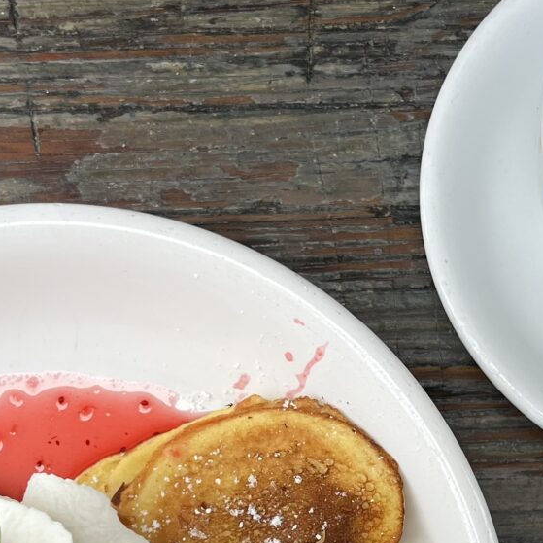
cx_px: 322
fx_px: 1402
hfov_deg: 21.9
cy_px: 417
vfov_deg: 21.7
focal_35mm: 79
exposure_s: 1/1311
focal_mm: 5.7
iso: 50
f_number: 1.5
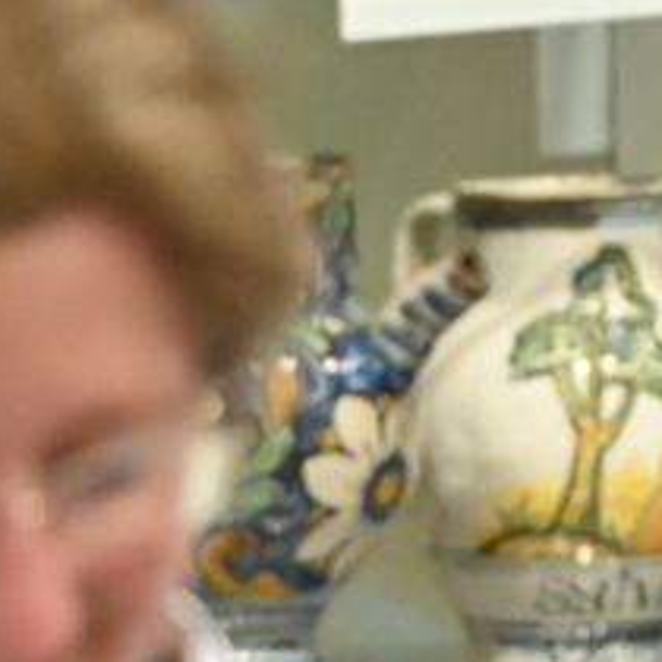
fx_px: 20987
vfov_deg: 1.8
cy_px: 142
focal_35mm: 970
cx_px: 1318
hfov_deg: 1.8
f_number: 6.3
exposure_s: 1/160
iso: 6400
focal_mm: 200
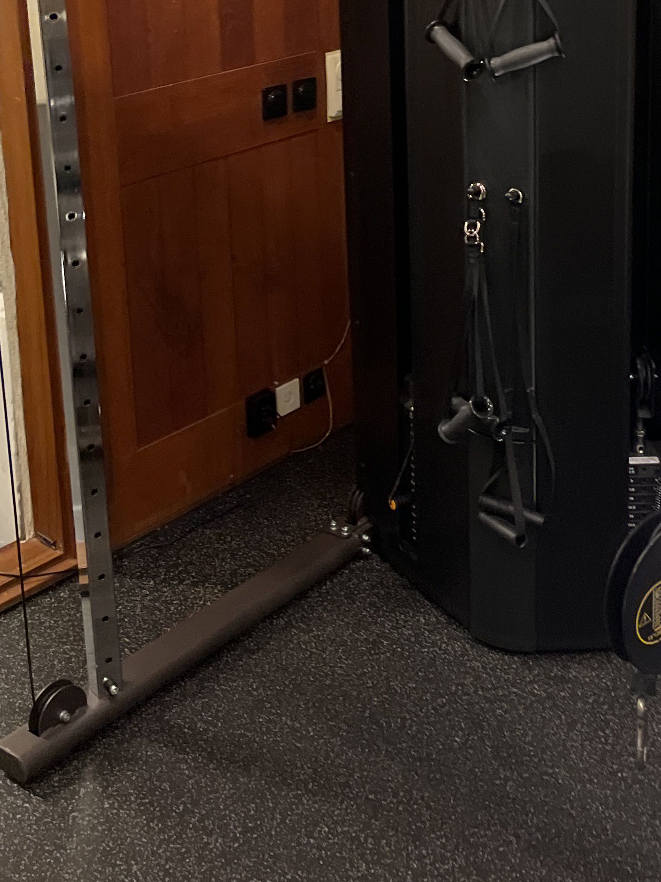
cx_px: 357
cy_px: 117
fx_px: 1426
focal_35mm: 56
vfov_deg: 32.9
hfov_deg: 26.1
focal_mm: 5.1
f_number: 1.6
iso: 500
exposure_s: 1/25
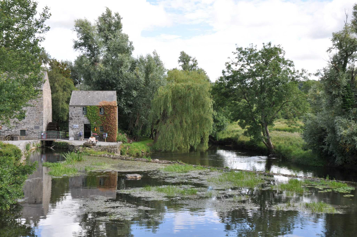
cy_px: 118
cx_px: 178
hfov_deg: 33.4
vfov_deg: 22.6
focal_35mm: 60
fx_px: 594
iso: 200
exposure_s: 1/250
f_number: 8
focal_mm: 40
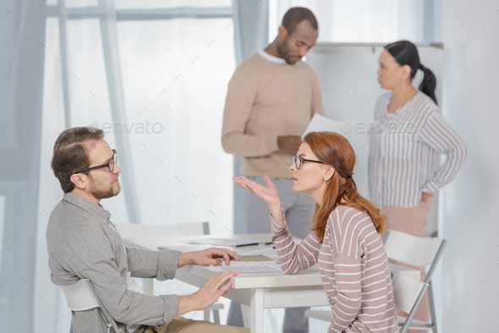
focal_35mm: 155
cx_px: 250
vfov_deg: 8.9
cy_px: 166
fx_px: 2149
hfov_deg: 13.2
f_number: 4
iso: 80
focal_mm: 155
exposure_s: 1/160
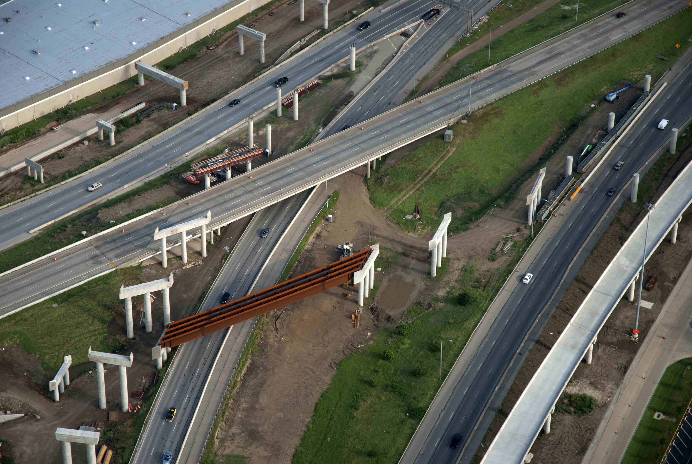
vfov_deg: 13.1
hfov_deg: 19.4
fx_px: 2021
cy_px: 232
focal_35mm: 105
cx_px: 346
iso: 200
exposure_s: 1/640
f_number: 4.5
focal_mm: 70
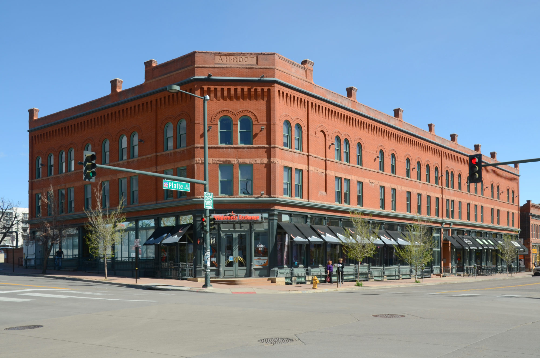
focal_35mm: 38
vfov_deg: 35.3
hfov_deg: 51.4
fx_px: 561
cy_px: 179
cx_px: 270
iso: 100
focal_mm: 25
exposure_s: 1/125
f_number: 11
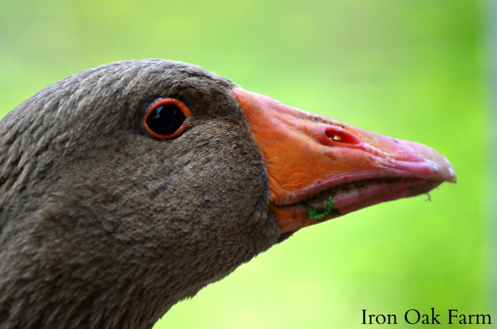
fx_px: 6199
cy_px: 164
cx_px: 248
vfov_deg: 3.0
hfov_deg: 4.6
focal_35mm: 450
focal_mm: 300
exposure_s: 1/1000
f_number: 5.6
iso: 560
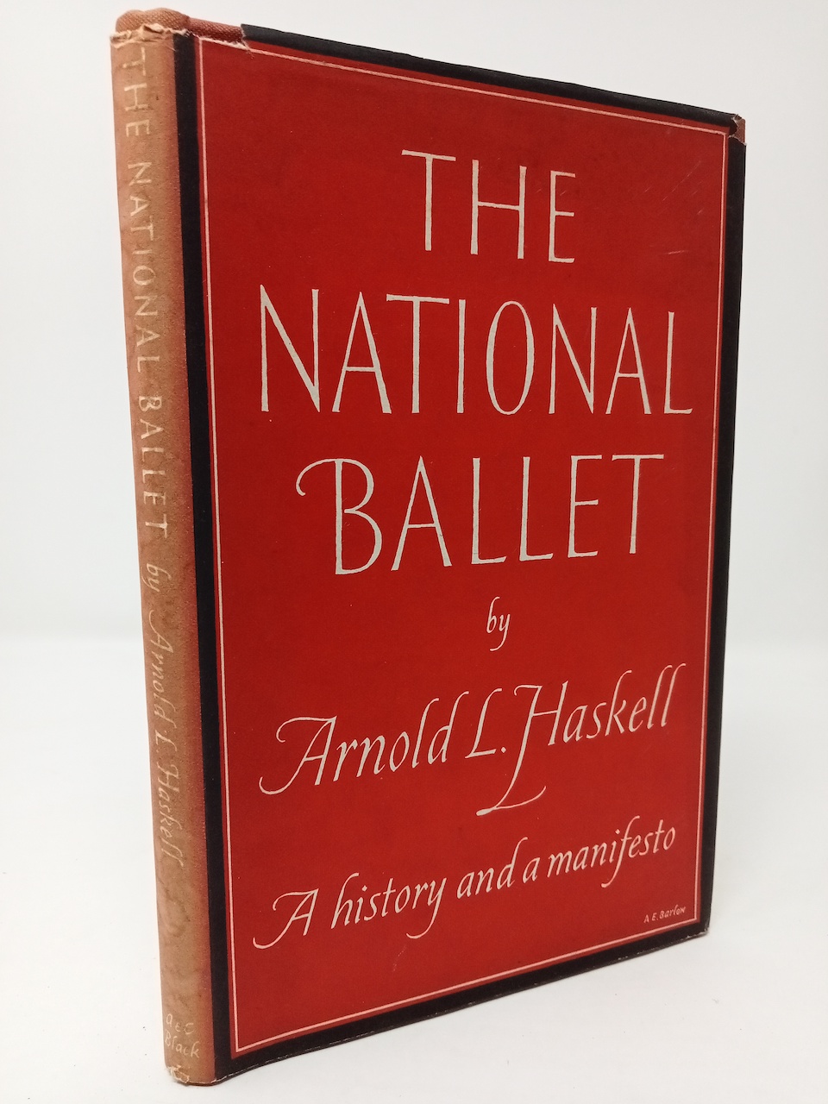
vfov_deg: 63.4
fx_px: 893
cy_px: 552
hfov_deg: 49.7
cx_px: 414
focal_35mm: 28
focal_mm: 3.46
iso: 196
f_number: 2.2
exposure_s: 1/100
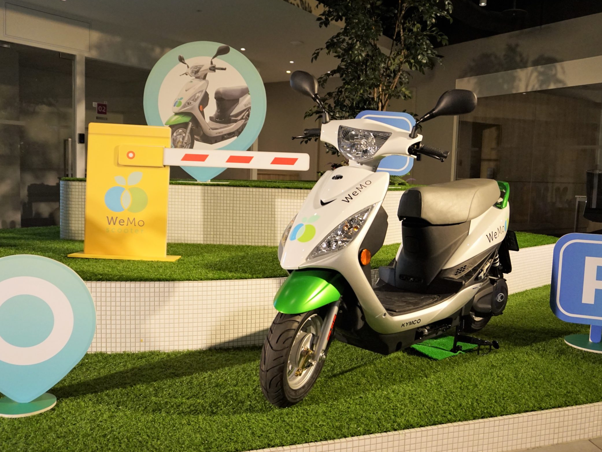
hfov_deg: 57.4
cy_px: 224
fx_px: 549
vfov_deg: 44.7
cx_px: 333
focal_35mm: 32
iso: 1000
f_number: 4
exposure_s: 1/160
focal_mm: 19
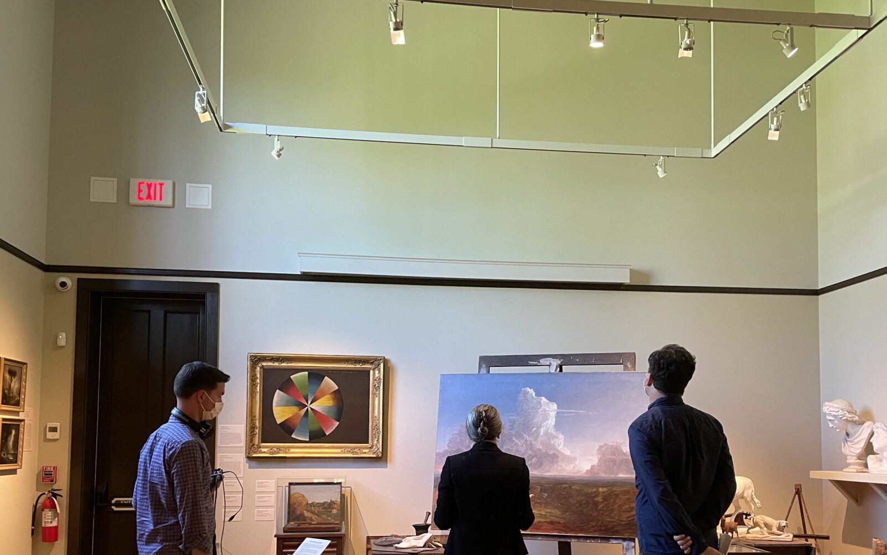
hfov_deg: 56.7
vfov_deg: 36.6
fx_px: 822
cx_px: 473
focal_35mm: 34
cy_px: 404
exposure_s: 1/60
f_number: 1.6
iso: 320
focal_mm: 4.2
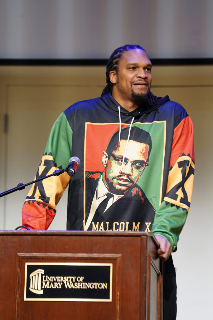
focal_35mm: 168
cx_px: 106
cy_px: 160
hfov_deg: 8.2
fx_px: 1490
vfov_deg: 12.2
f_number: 4
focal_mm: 168
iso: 2500
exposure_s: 1/400
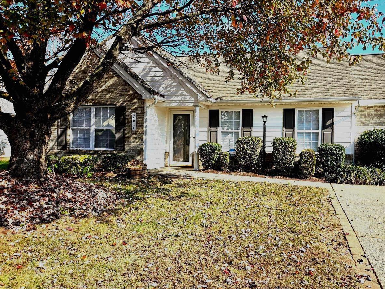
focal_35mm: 28
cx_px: 229
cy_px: 146
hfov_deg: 62.9
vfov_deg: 49.7
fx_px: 311
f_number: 1.8
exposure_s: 1/960
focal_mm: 5.4
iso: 25
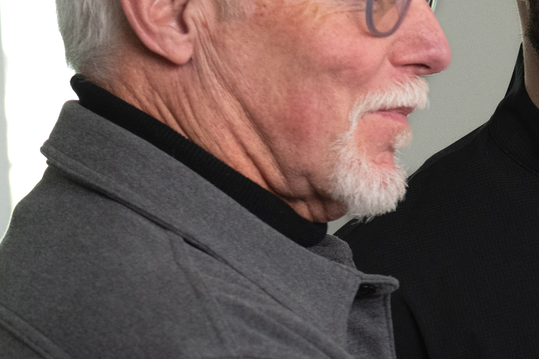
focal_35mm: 206
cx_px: 966
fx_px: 3084
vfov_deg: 6.7
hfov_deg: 9.5
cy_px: 255
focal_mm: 50
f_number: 5
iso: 1000
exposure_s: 1/250
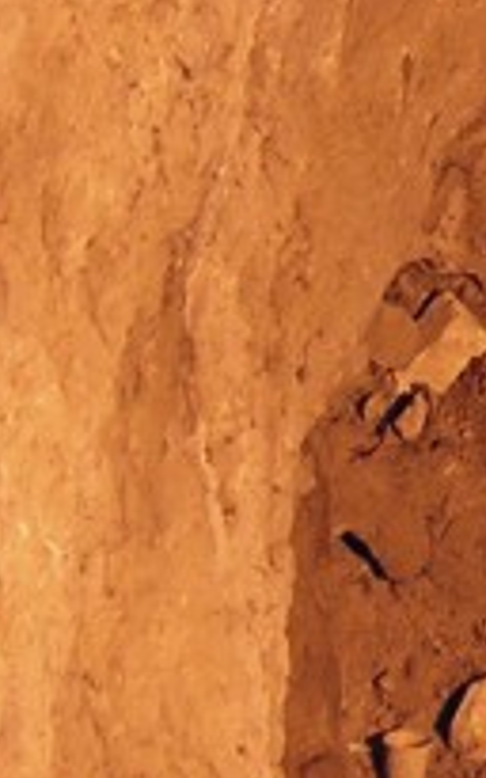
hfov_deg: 8.3
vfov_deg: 14.0
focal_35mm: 149
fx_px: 3160
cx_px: 980
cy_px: 509
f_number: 2.6
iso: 120
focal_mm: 4.7
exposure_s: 1/4.2
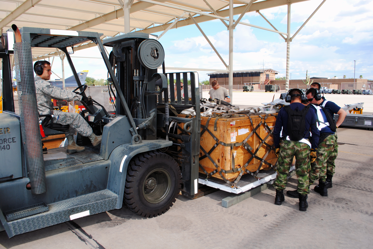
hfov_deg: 67.3
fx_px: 280
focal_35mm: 27
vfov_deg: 48.0
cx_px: 186
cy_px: 124
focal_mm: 18
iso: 100
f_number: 7.1
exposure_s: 1/200
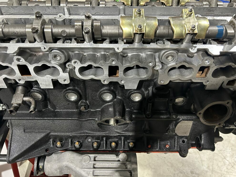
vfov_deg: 53.1
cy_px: 88
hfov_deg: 67.3
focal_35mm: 26
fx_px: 177
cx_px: 118
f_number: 1.5
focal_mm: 5.7
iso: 400
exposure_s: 1/50
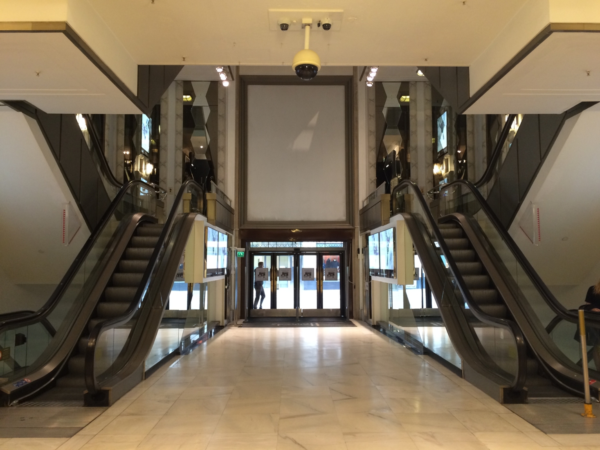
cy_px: 225
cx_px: 300
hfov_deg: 61.7
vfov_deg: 48.2
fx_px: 503
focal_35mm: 29
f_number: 2.2
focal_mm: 4.15
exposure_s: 1/30
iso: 125
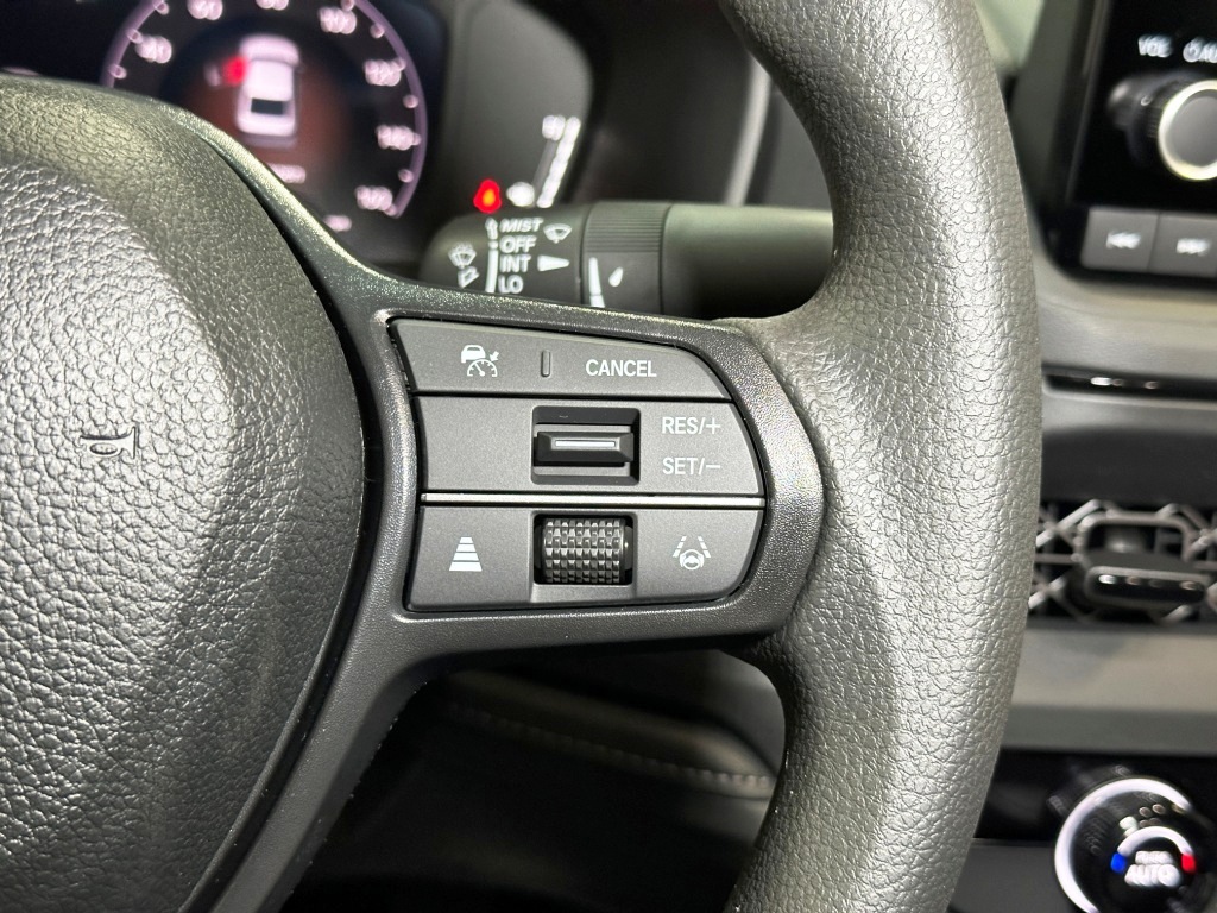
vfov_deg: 30.3
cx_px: 608
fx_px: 1688
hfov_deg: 39.7
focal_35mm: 48
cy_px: 456
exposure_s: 1/40
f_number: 1.78
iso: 500
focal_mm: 6.86
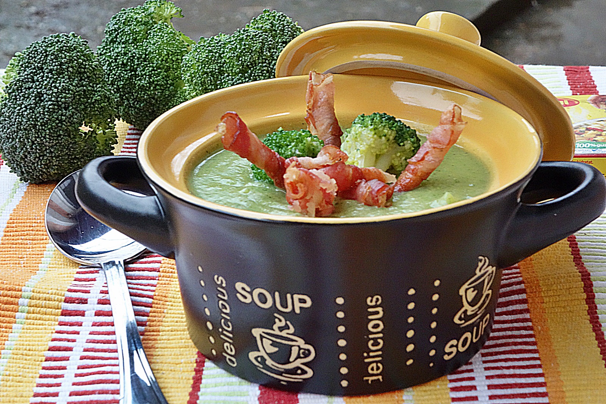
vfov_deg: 13.7
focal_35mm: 100
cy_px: 202
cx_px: 303
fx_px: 1683
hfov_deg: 20.4
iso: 1600
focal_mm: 37.1
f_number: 11
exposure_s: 1/40
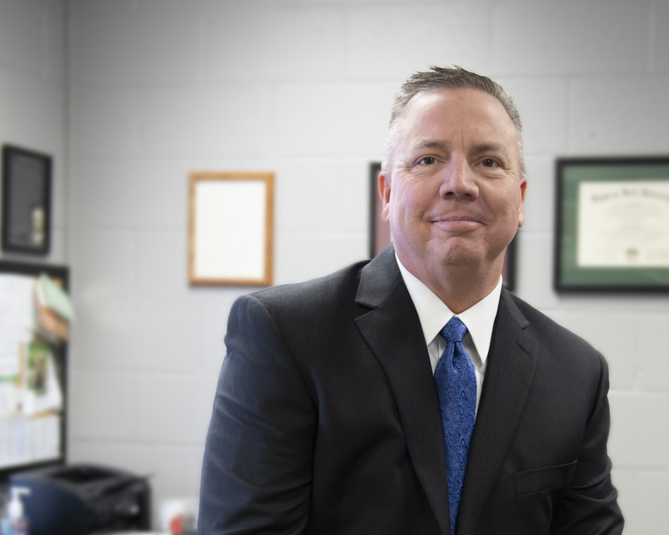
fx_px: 1267
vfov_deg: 23.7
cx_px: 437
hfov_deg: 29.4
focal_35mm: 64
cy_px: 381
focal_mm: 38
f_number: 2.8
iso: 400
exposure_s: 1/60
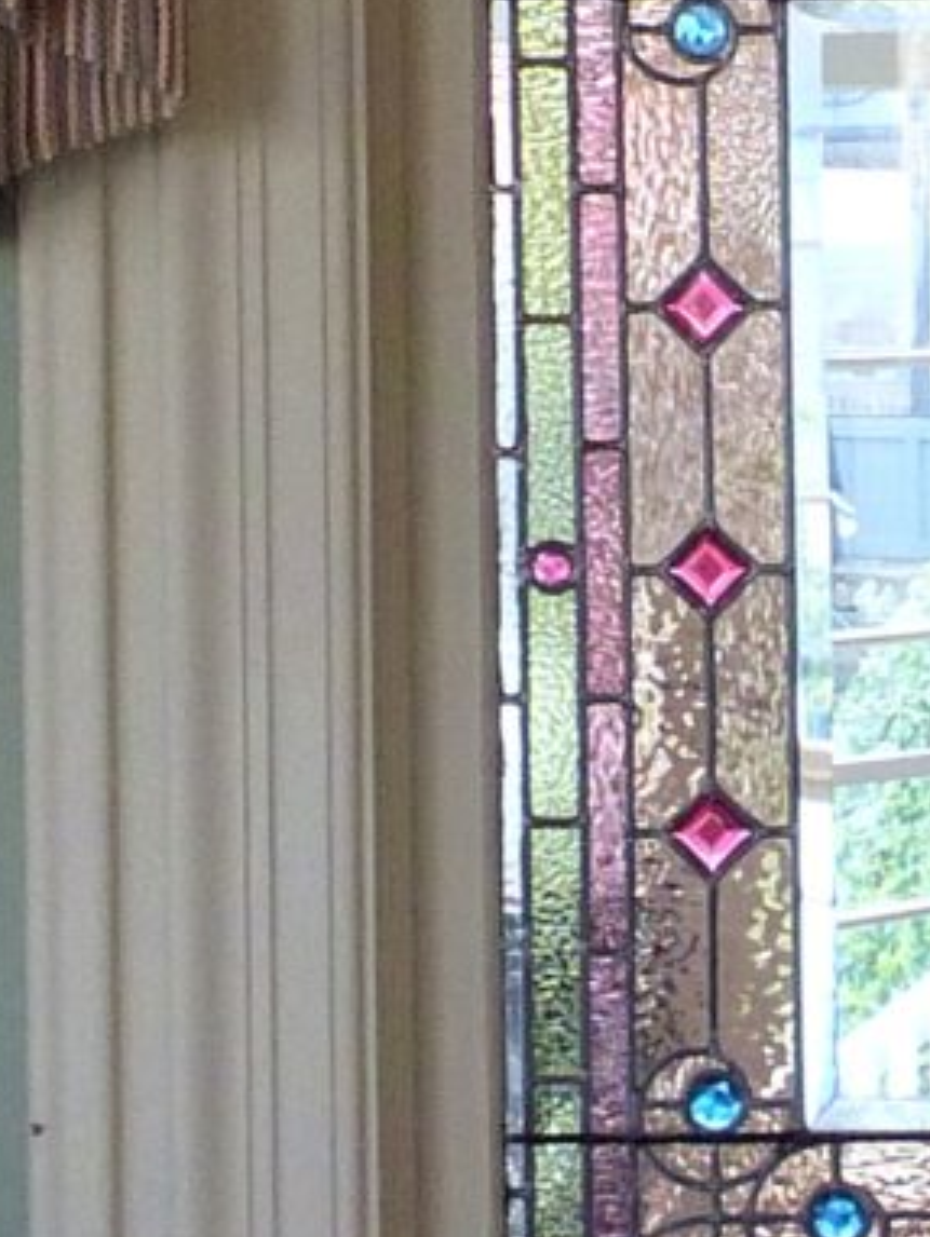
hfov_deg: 10.9
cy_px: 392
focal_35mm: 134
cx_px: 1144
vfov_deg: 14.7
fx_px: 4795
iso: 400
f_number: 4.5
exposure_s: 1/50
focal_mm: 4.5
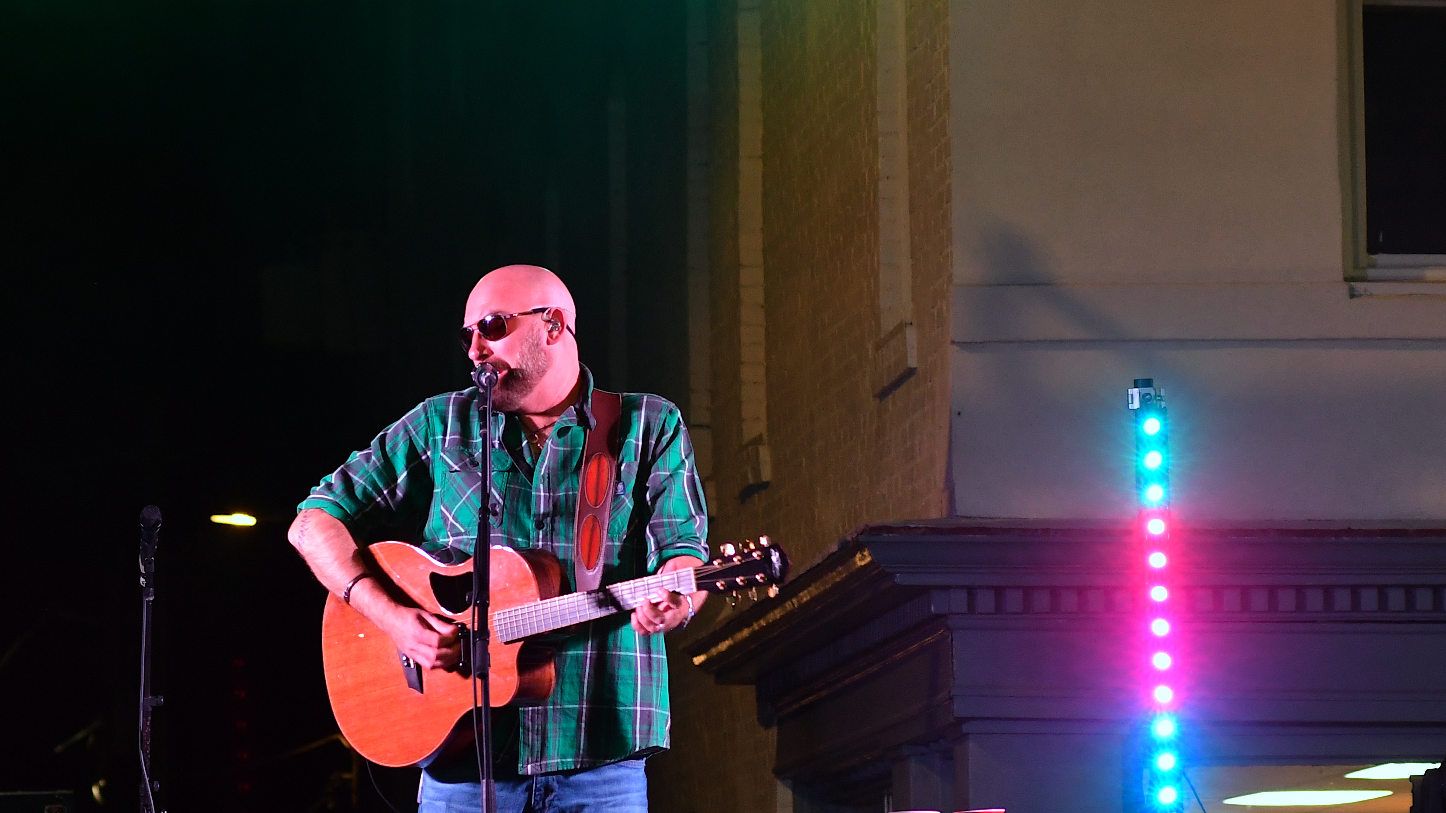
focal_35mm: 213
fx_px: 8166
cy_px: 674
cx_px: 703
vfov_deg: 5.7
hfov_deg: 10.1
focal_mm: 80
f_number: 4.5
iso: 1000
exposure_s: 1/60
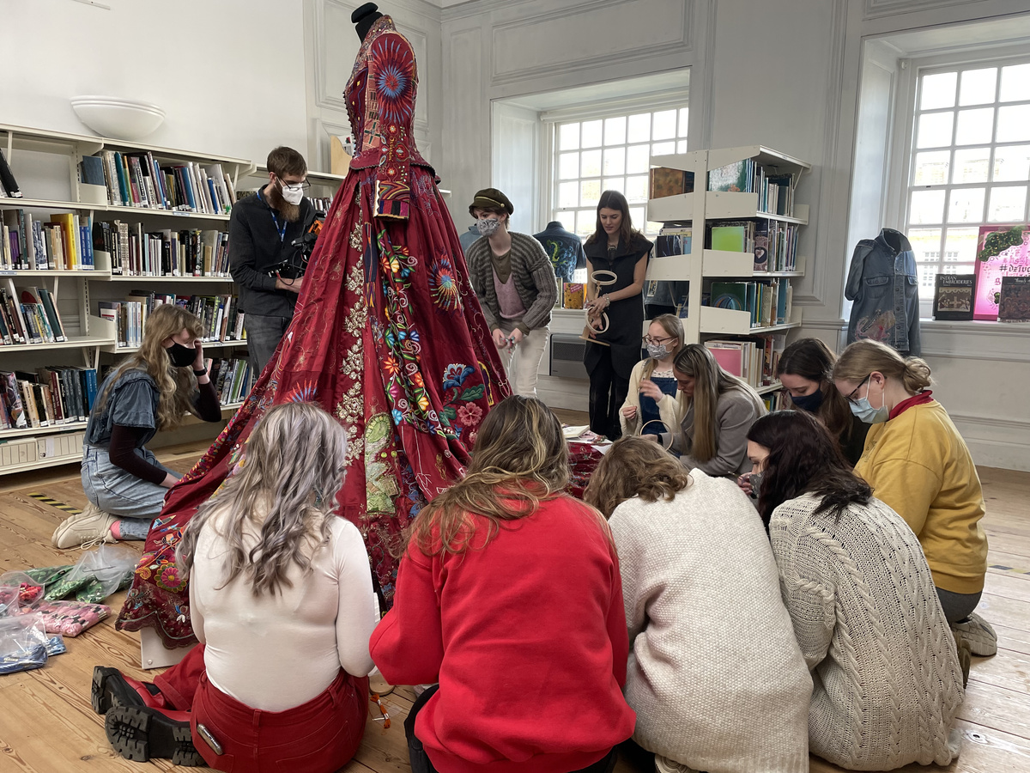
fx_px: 774
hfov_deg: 67.3
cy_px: 386
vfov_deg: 53.1
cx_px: 515
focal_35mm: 26
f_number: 1.6
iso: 100
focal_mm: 4.2
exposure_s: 1/100
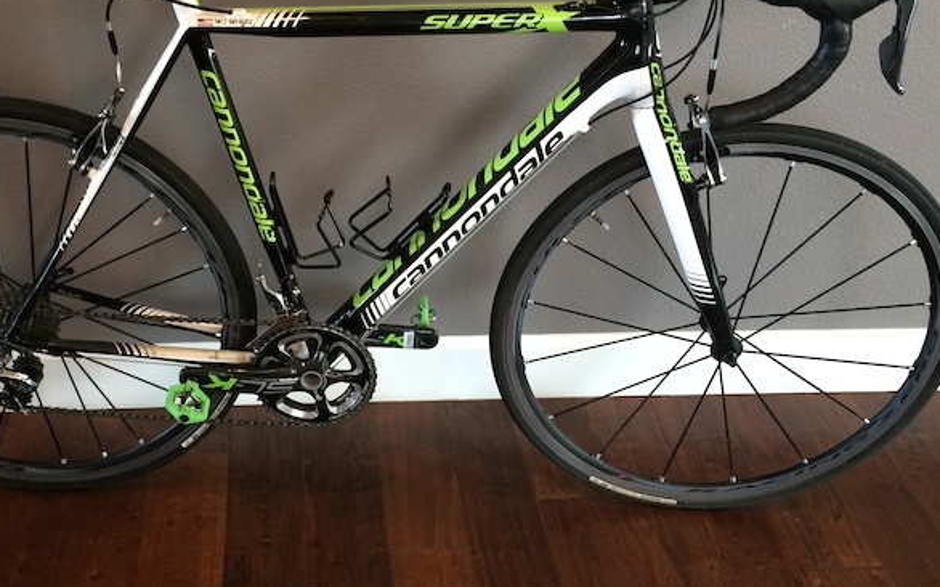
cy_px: 242
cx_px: 369
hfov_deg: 46.9
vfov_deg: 30.5
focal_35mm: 42
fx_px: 1076
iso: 160
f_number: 2.2
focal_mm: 4.15
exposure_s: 1/30
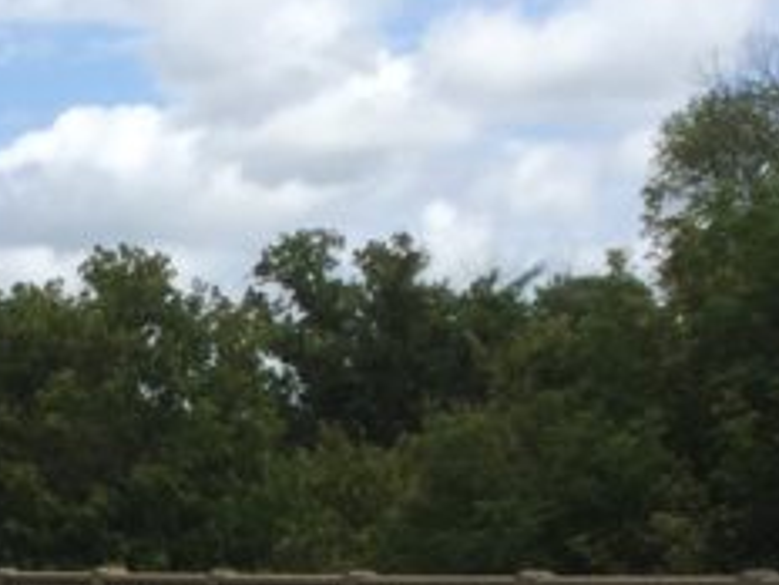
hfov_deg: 14.0
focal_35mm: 137
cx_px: -107
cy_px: 931
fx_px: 3083
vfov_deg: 10.4
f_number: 2.4
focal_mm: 3.3
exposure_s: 1/1359
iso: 25
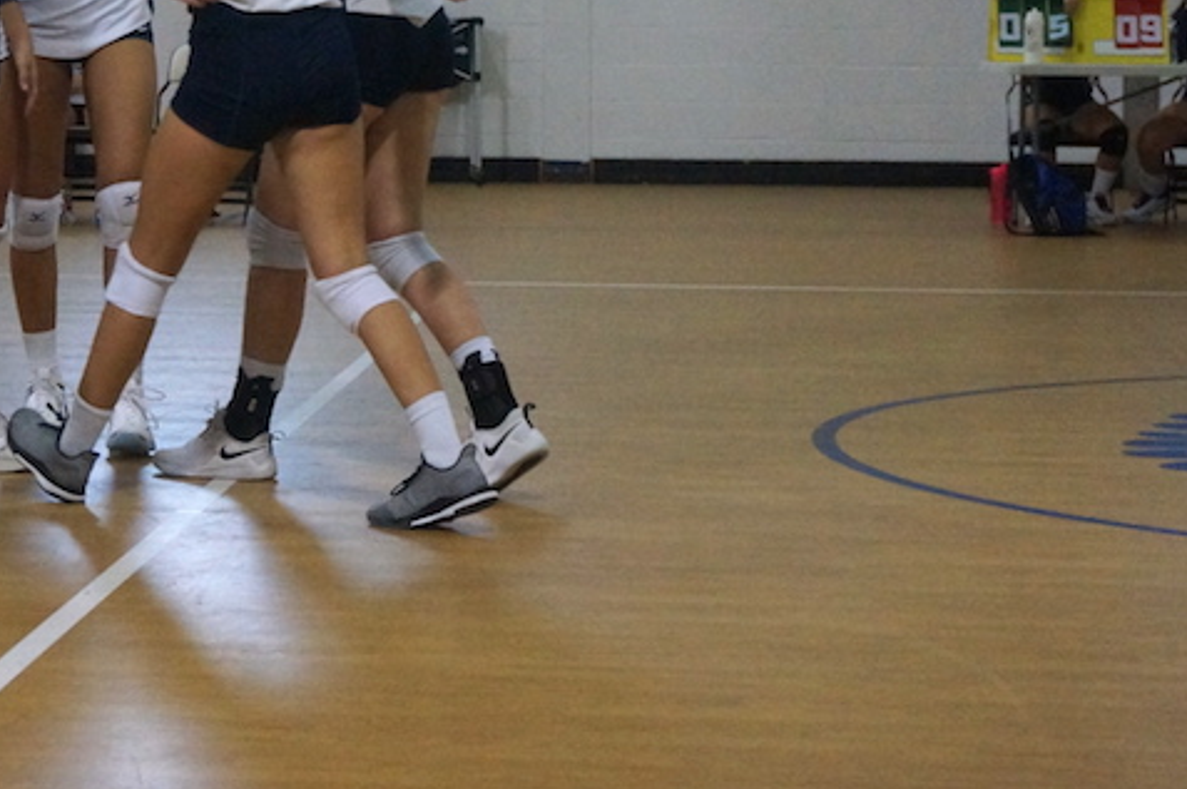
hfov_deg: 18.2
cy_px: 39
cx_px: 167
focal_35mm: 111
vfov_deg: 12.2
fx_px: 3656
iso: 3200
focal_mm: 36
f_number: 5.6
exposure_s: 1/250
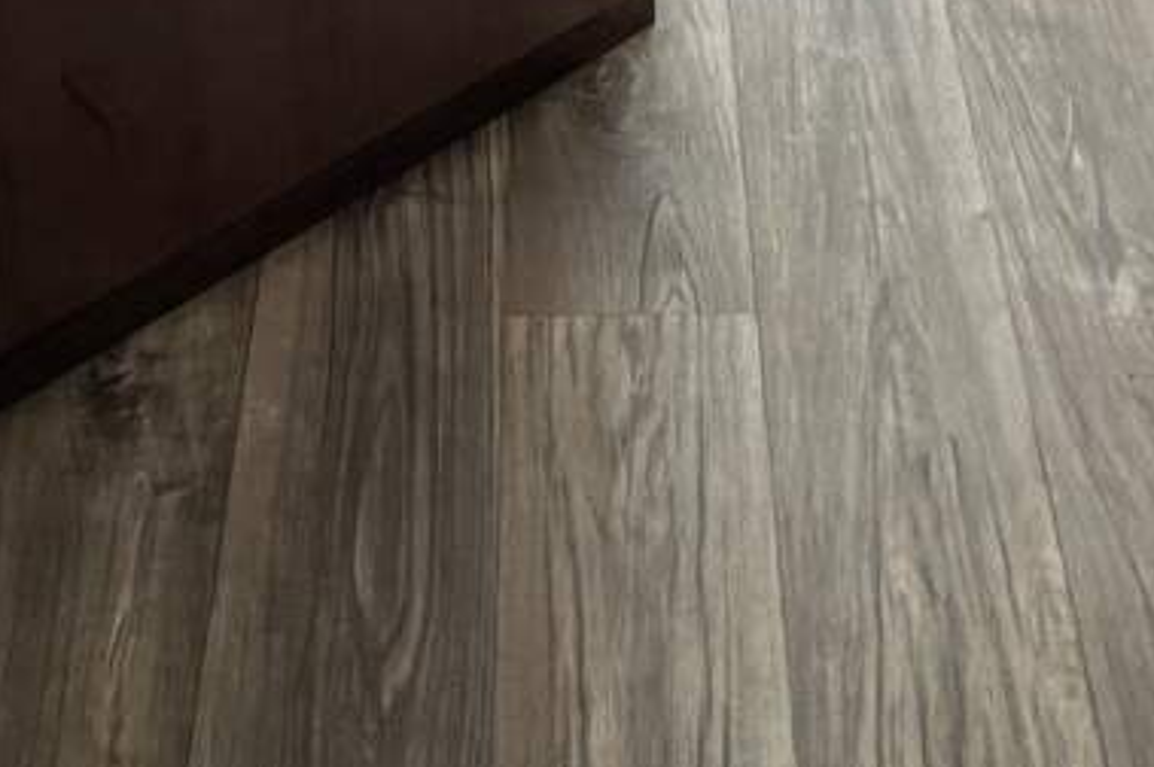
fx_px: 3203
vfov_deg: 10.7
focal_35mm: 100
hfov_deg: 20.4
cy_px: -1318
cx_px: 466
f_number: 1.6
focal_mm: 4.2
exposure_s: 1/121
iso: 80
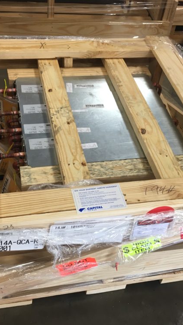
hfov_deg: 27.7
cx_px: 87
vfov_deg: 47.4
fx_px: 371
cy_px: 164
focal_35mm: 43
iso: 64
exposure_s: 1/30
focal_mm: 4.15
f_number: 2.2
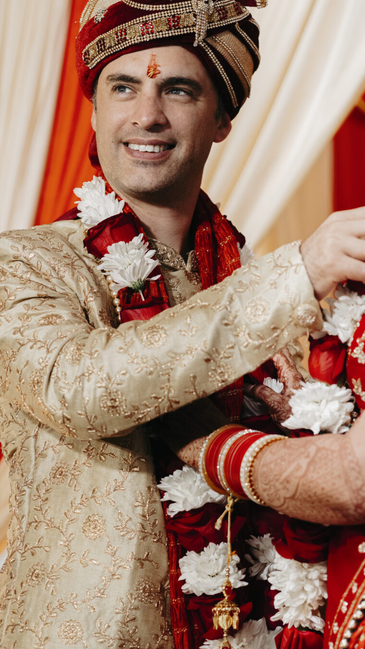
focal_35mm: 135
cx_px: 290
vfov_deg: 15.9
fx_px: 2323
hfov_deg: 9.0
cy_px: 345
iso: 800
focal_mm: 85
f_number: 2.8
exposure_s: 1/100
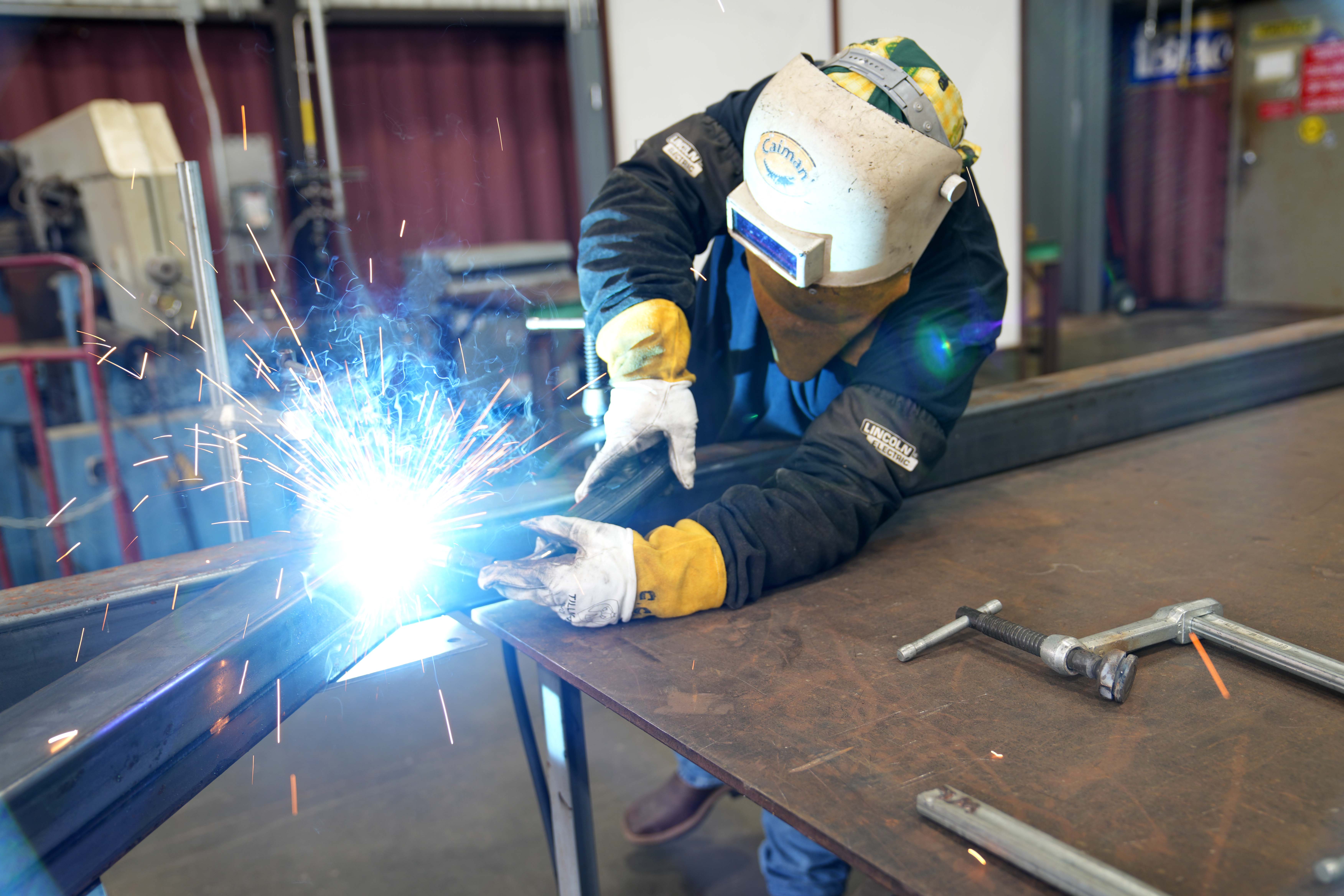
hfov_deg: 55.8
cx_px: 672
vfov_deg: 38.9
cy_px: 448
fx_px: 1269
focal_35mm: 34
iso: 200
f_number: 2.8
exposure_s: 1/40
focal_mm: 34
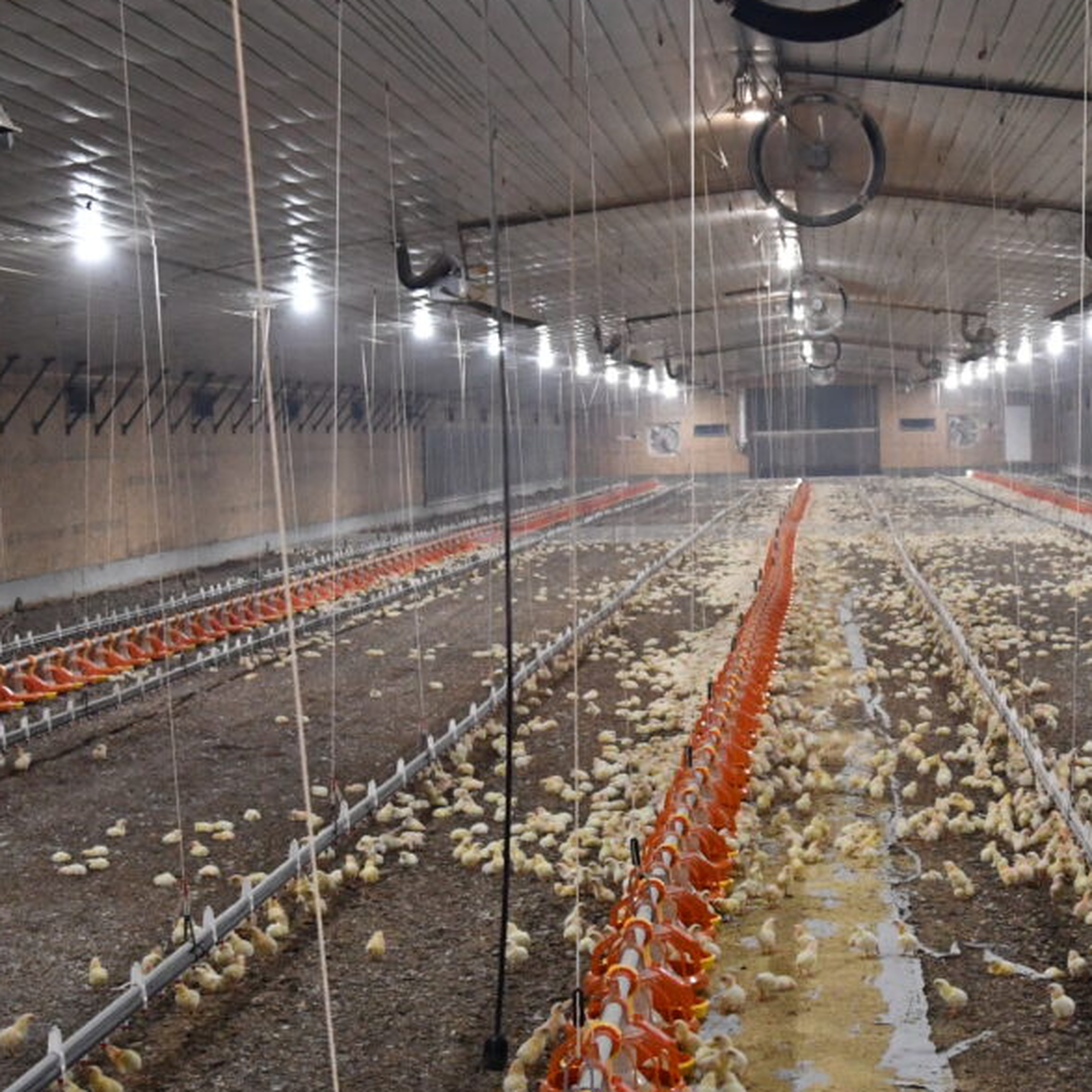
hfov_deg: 23.4
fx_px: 2605
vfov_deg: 23.7
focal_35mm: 73
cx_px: 837
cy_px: 483
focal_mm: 24
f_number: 3.5
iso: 3200
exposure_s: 1/100
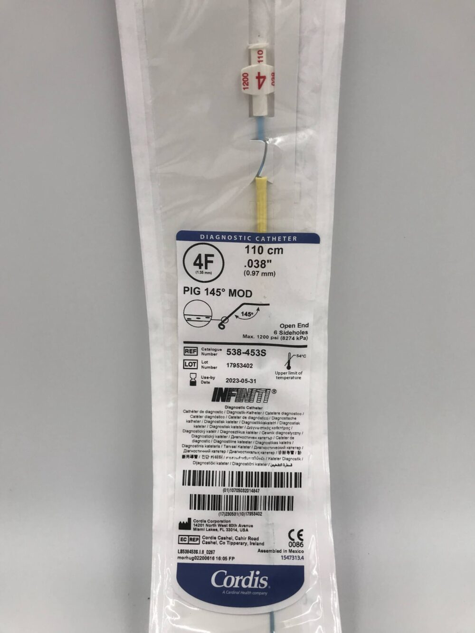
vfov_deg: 63.4
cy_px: 316
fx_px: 512
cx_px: 238
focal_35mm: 28
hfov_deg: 49.8
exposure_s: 1/140
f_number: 1.8
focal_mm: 3.99
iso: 20
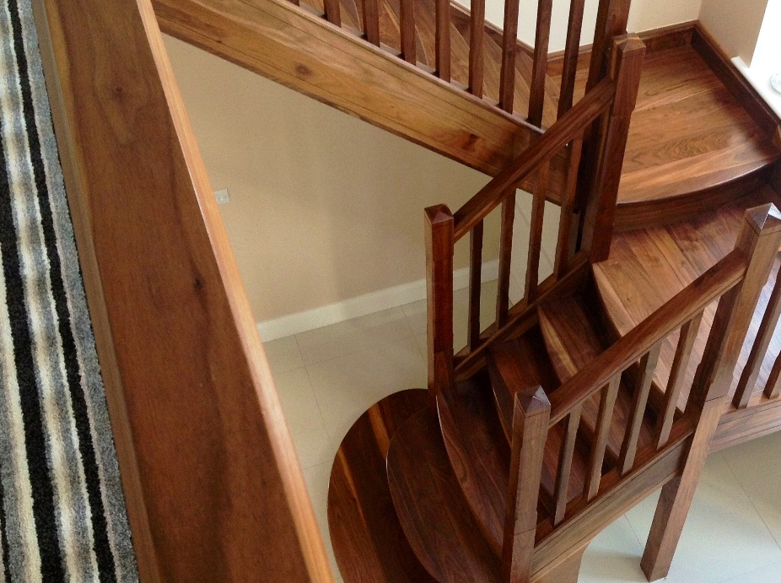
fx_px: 1104
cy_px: 280
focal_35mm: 49
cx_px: 480
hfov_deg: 38.8
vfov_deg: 29.6
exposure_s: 1/60
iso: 80
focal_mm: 4.28
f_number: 2.4
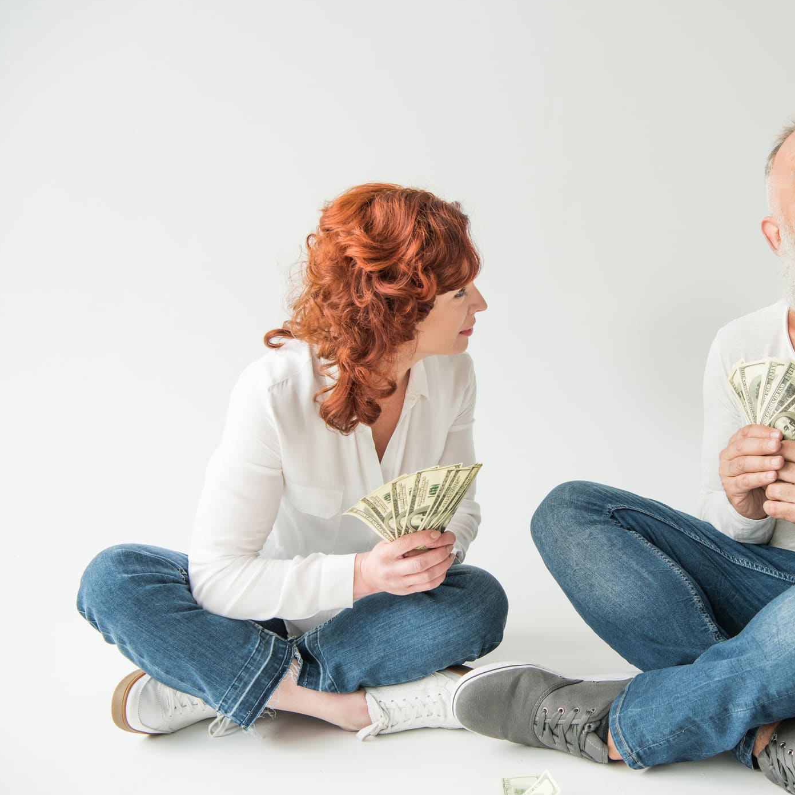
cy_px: 396
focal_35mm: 44
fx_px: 1143
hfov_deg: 37.9
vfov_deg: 38.3
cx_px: 537
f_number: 4.5
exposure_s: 1/250
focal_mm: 34
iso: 250
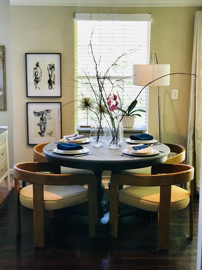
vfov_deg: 33.8
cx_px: 101
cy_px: 135
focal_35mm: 57
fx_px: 443
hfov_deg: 25.7
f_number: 2.8
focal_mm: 6.6
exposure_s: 1/60
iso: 250
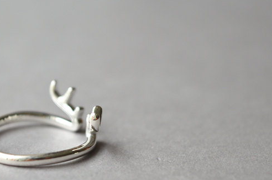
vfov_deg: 11.2
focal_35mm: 122
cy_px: 122
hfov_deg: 16.7
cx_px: 72
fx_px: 920
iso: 400
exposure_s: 1/60
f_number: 5.6
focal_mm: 50
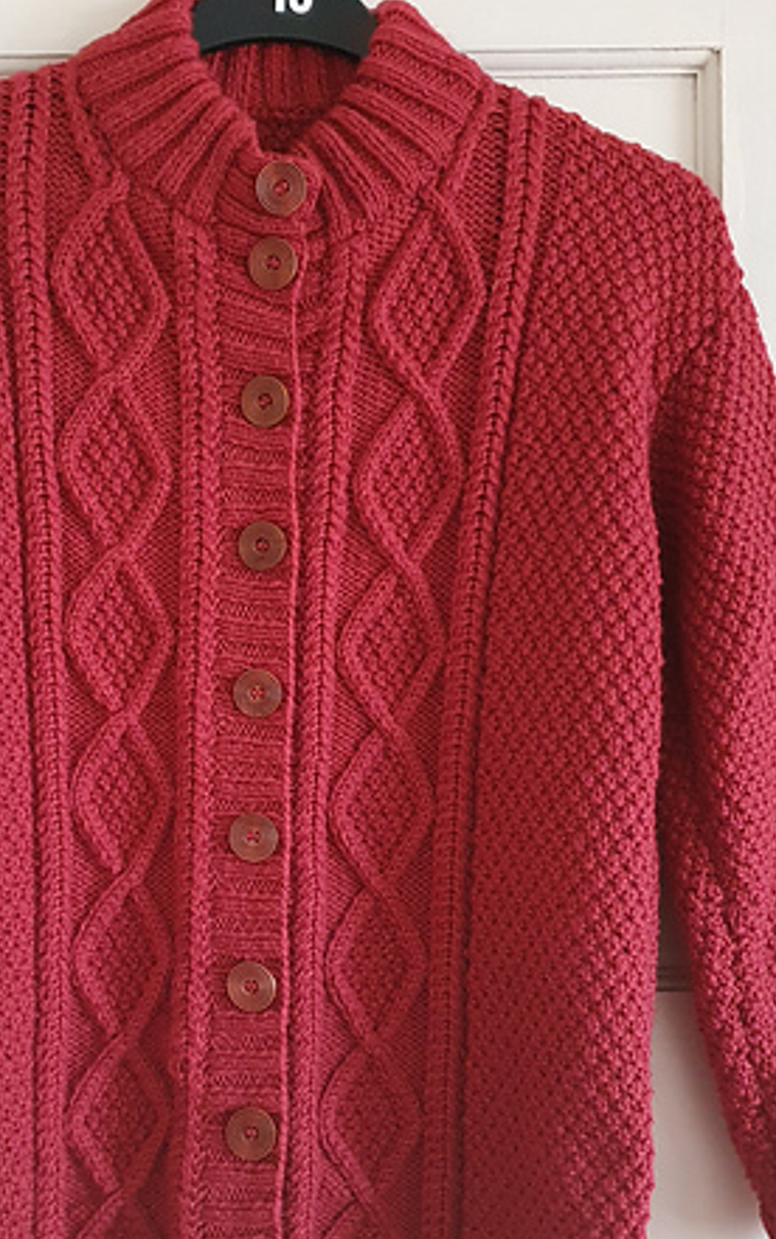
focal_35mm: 40
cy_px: 702
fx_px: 1352
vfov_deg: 49.1
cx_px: 261
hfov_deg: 31.8
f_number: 1.5
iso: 640
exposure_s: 1/14
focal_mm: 4.32
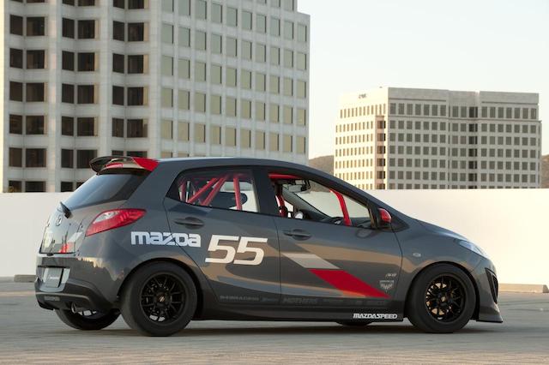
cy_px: 182
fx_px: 1981
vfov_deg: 10.5
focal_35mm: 130
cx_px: 274
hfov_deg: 15.8
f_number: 11
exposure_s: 1/25
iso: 200
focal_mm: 130
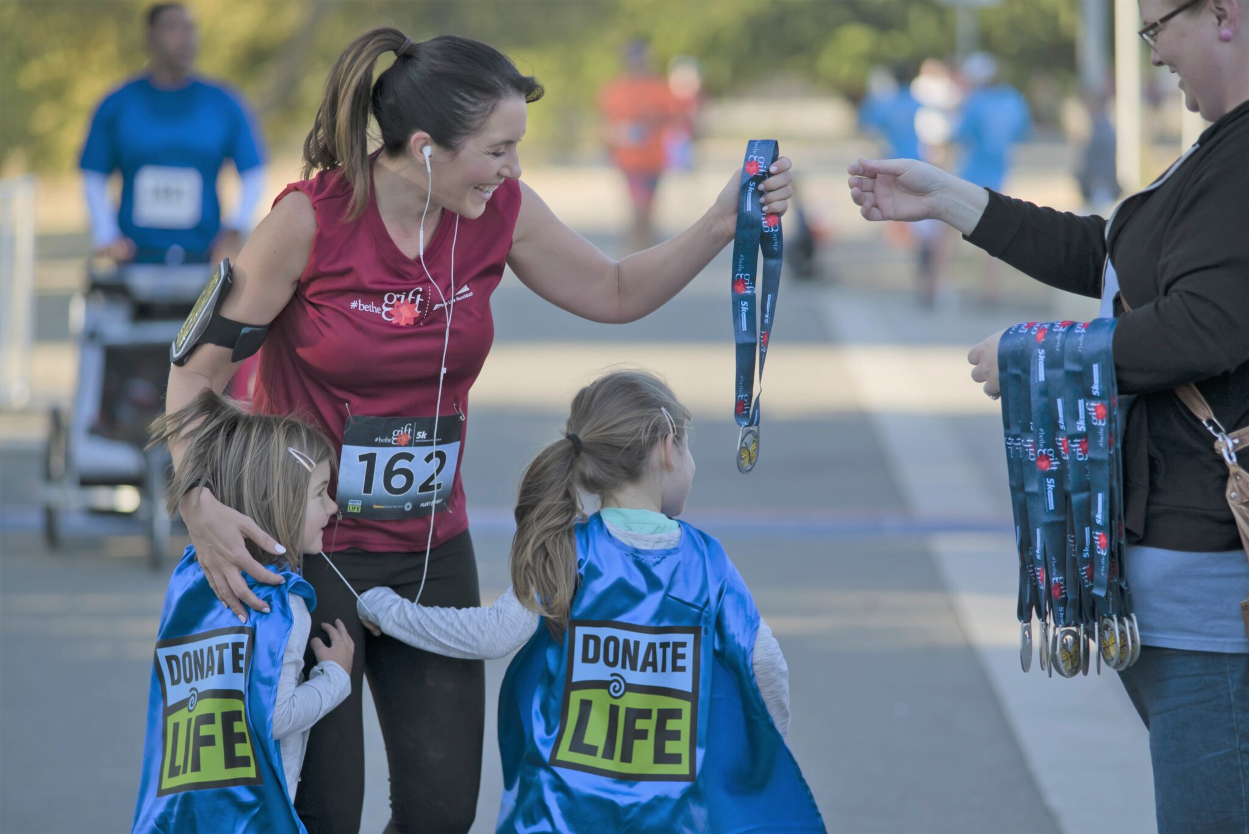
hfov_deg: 14.6
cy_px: 417
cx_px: 624
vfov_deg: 9.8
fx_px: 4860
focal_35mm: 140
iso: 400
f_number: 2.8
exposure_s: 1/1000
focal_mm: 140
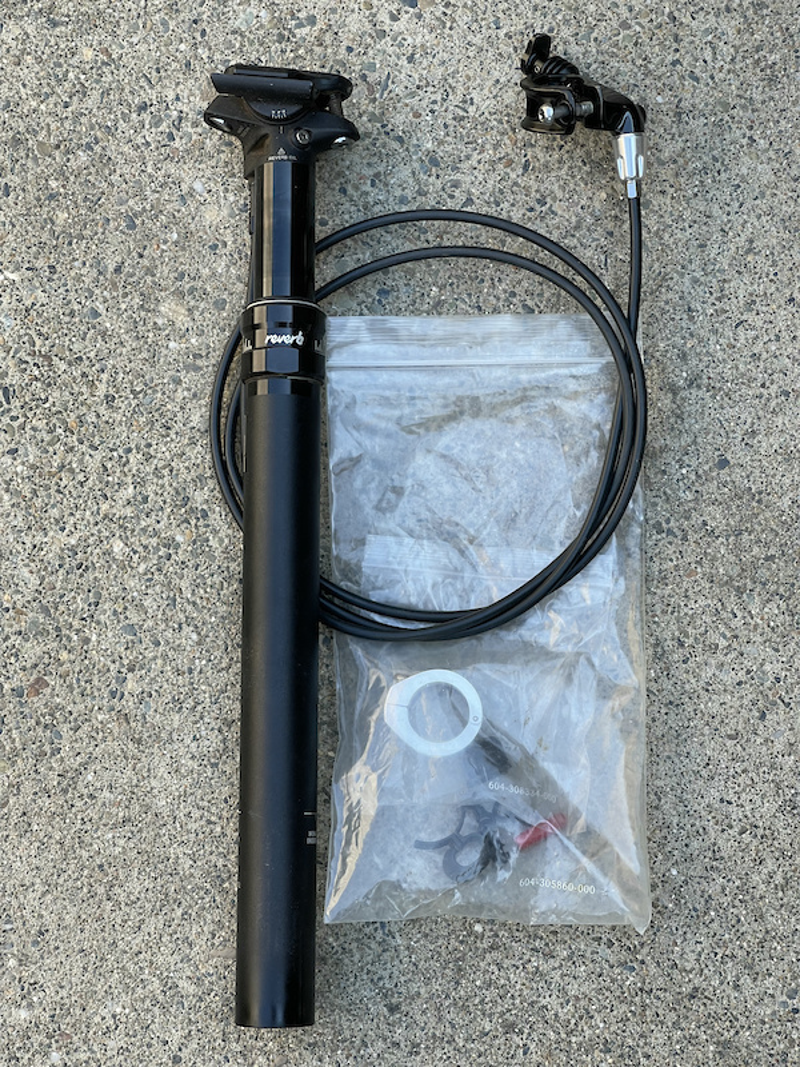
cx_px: 400
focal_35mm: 64
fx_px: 1972
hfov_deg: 22.9
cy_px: 534
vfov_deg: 30.3
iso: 25
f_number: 2.2
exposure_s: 1/99
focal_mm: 7.5
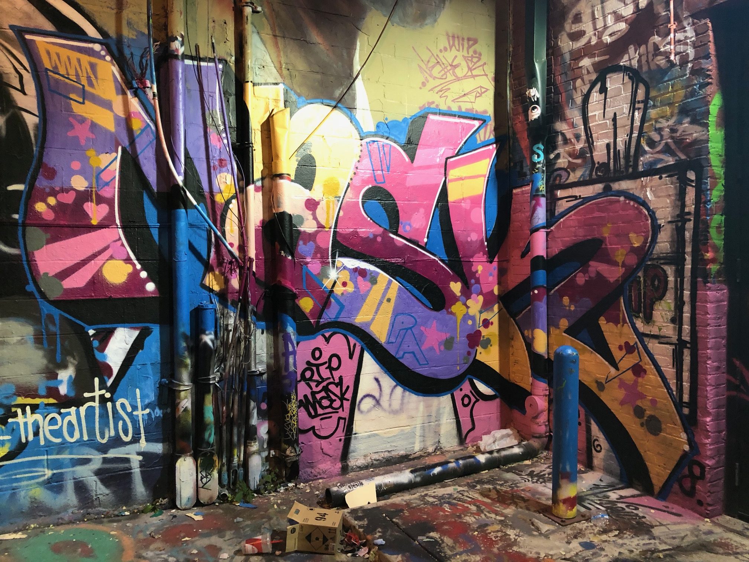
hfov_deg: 63.4
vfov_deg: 49.7
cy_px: 281
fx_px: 606
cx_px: 374
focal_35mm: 28
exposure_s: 1/11
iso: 100
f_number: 1.8
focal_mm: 3.99
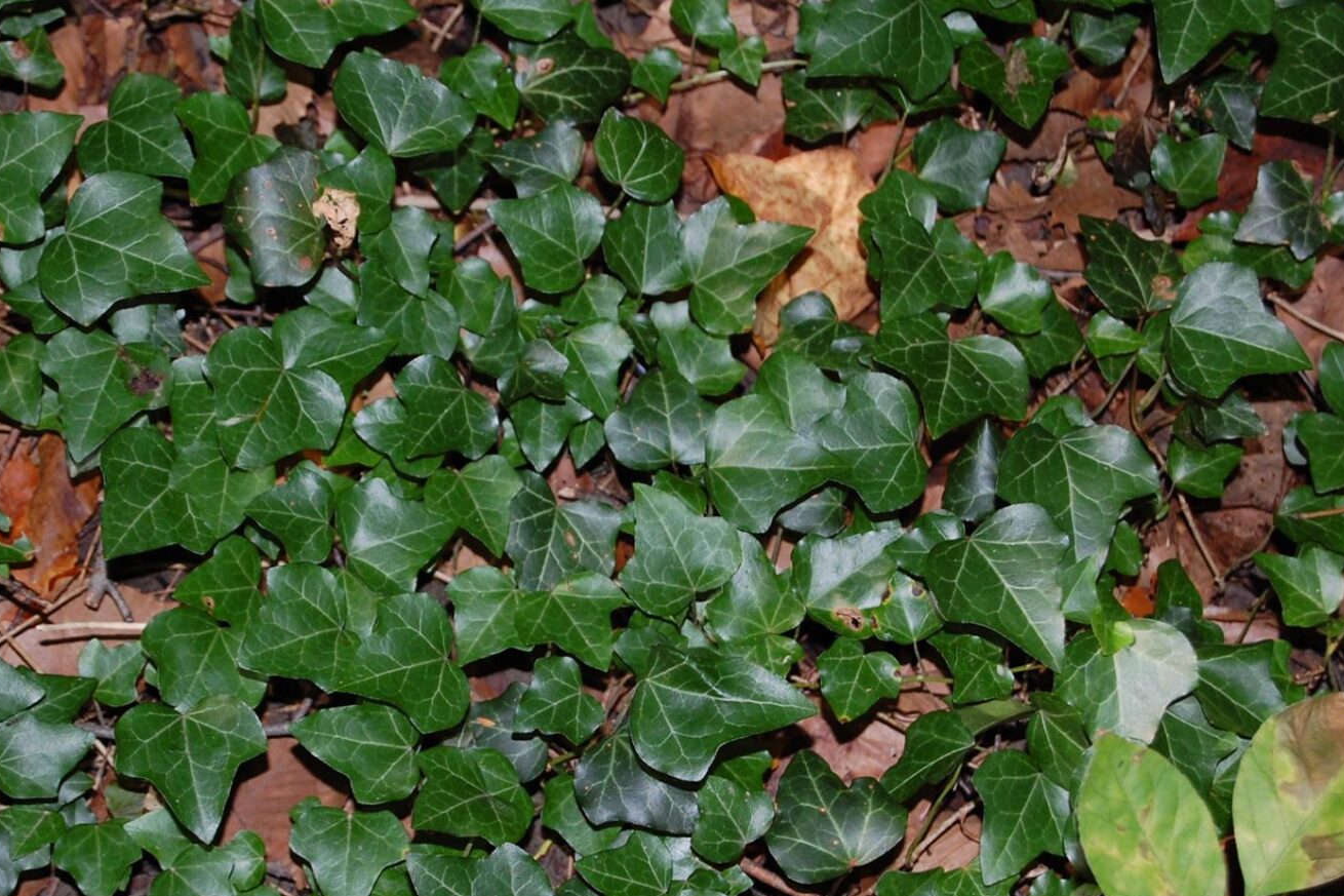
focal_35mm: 97
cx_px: 567
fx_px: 3605
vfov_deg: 14.2
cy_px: 490
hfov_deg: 21.1
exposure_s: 1/60
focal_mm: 55
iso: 400
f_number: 5.6
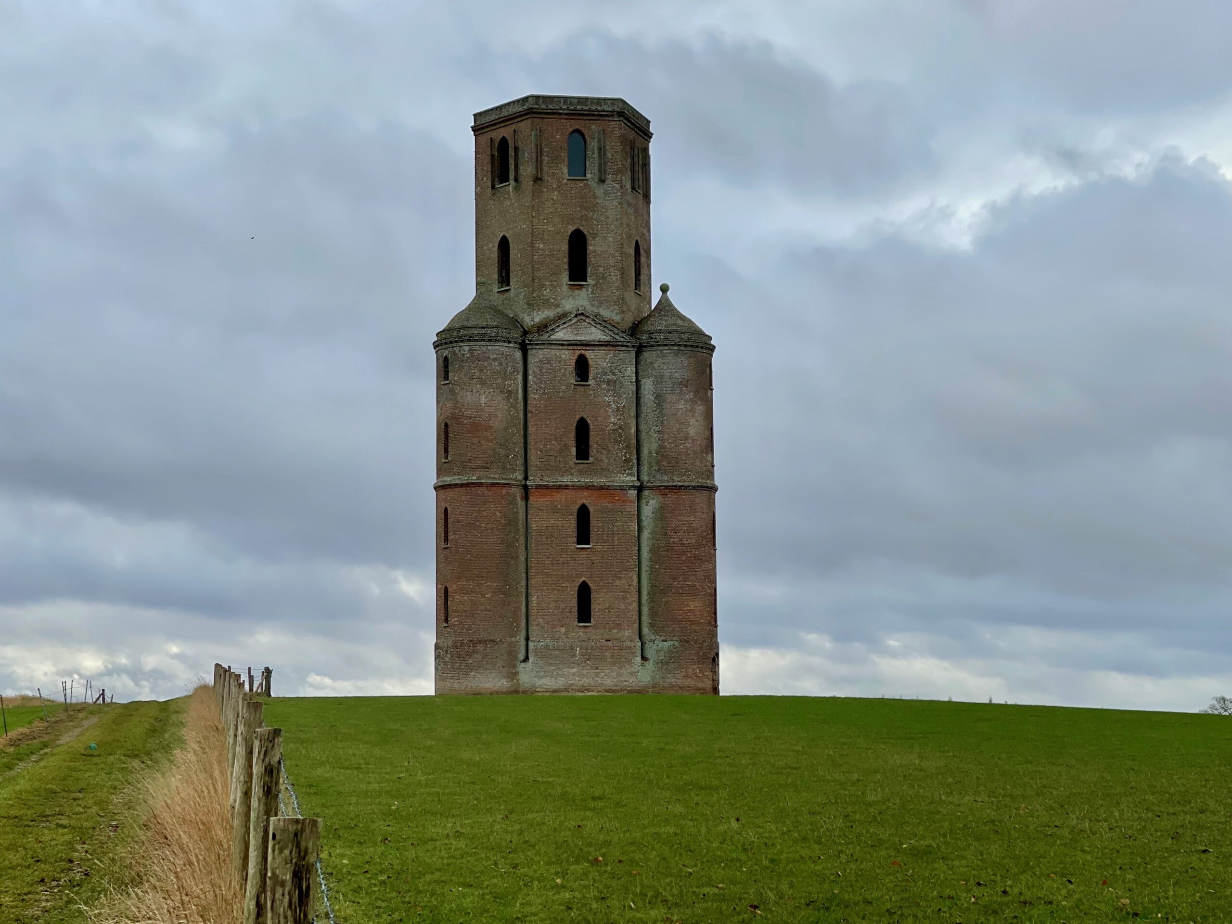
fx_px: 2278
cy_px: 462
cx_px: 616
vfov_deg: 22.9
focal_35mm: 64
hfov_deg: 30.3
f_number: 2.2
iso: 20
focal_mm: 7.5
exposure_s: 1/475
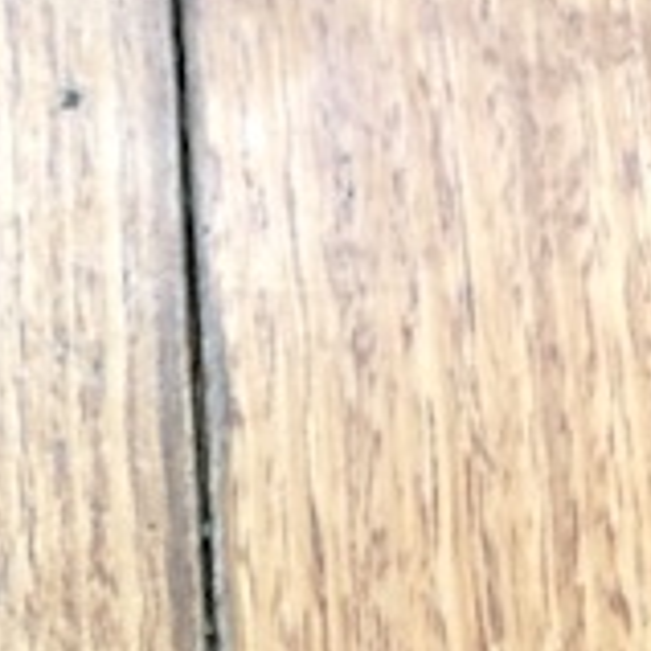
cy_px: 1001
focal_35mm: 88
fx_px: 1872
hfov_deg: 19.3
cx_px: 47
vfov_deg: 17.5
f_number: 1.8
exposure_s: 1/24
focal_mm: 3.99
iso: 32
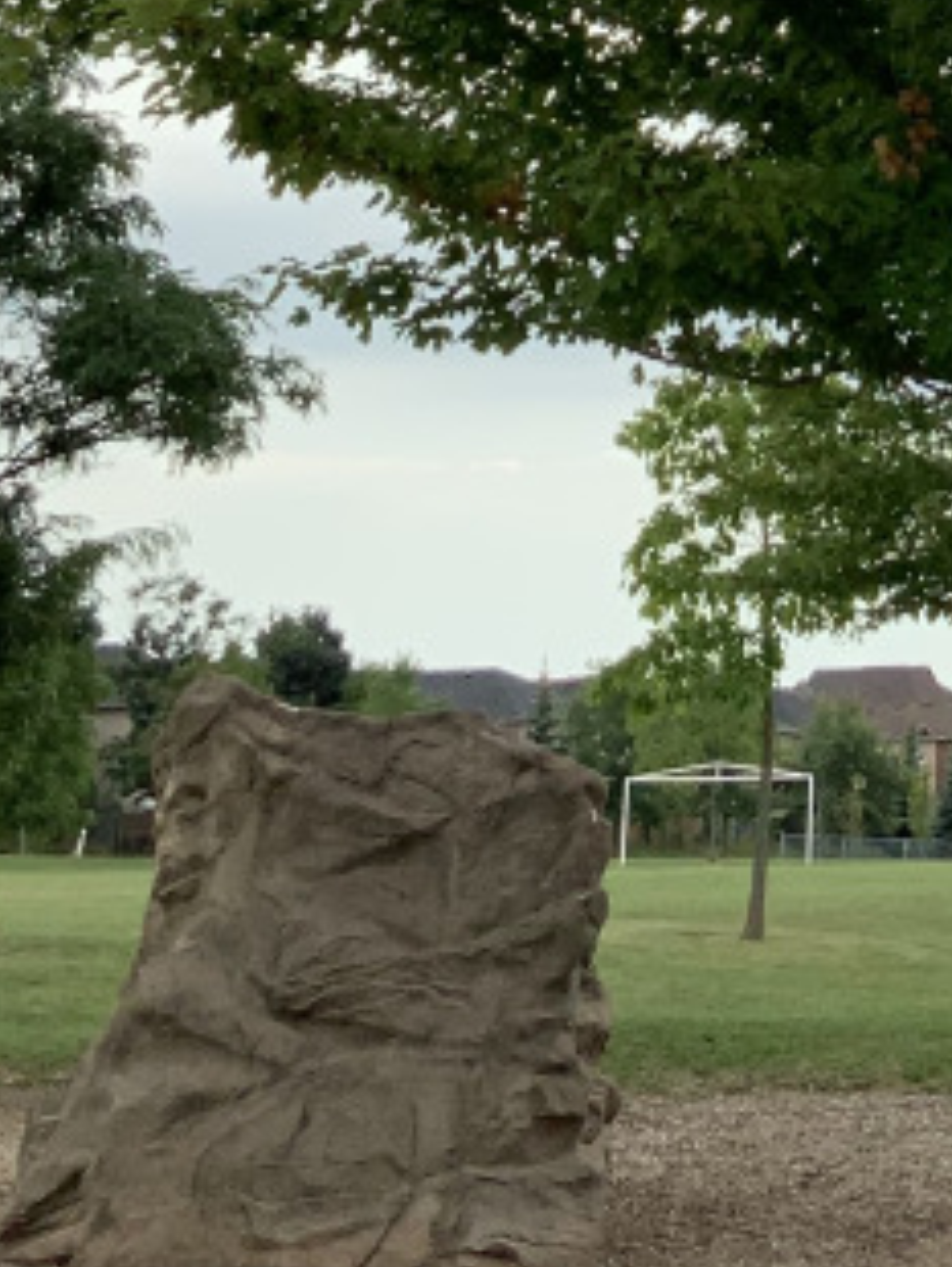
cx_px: 1340
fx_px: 4138
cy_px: -368
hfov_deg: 12.6
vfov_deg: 16.5
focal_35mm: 113
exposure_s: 1/898
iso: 16
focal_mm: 3
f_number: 1.8
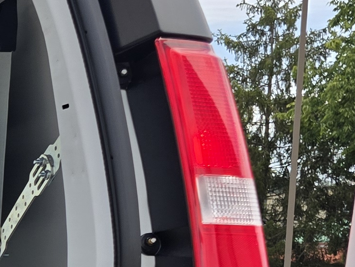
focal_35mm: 125
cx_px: -528
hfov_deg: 12.2
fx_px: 1282
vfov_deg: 11.5
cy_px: 368
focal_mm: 6.3
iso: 12
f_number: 1.7
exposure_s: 1/477
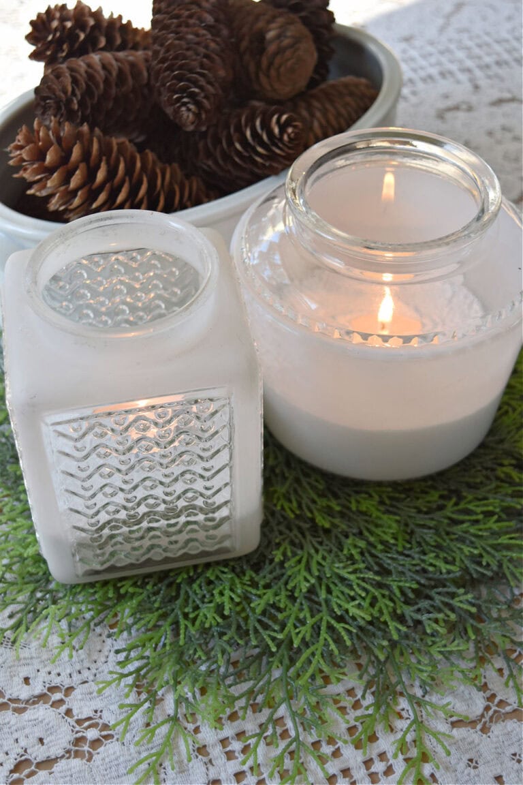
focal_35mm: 57
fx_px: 1242
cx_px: 262
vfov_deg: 35.1
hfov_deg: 23.8
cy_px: 392
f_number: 5
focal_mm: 38
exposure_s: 1/100
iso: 400
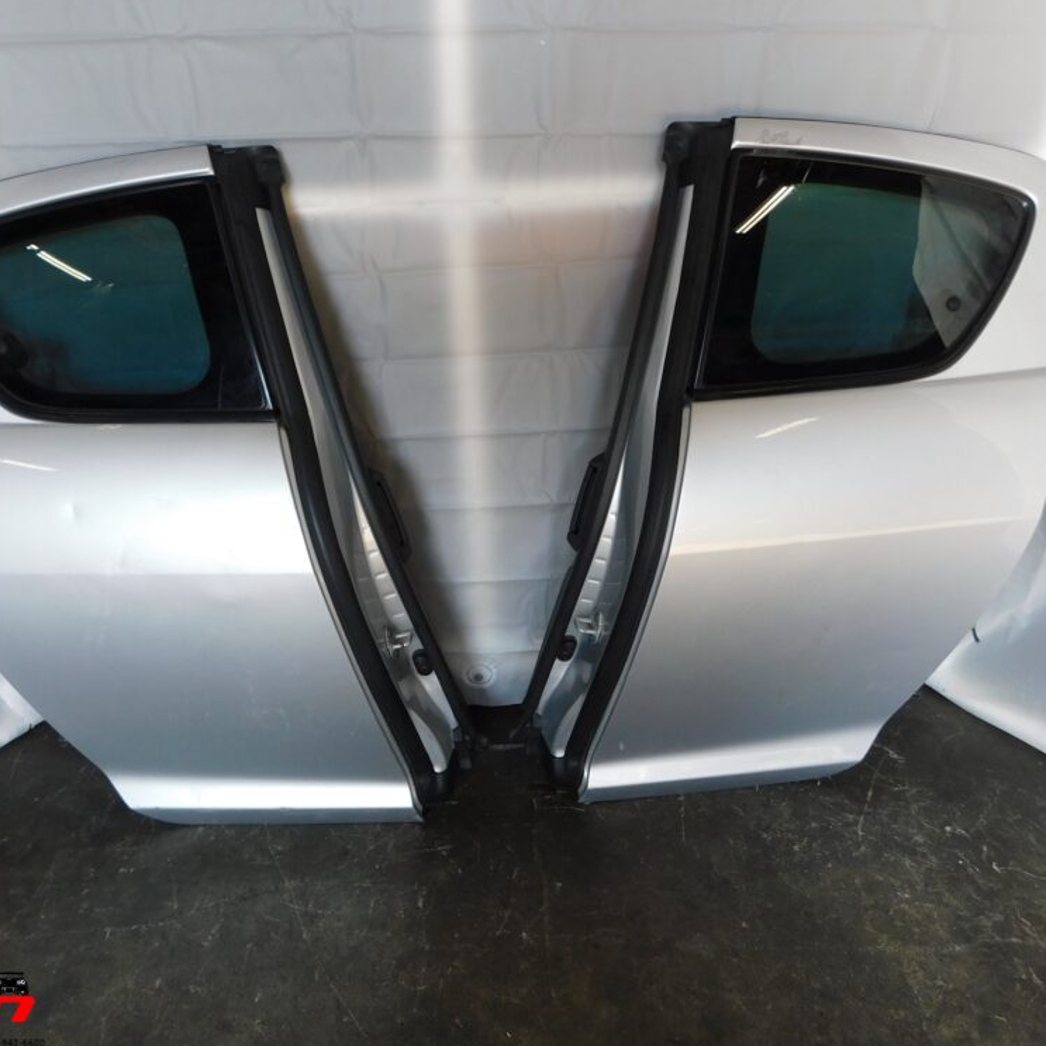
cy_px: 512
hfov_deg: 57.2
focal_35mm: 28
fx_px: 957
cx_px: 483
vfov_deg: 57.3
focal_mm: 4
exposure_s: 1/60
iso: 125
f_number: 3
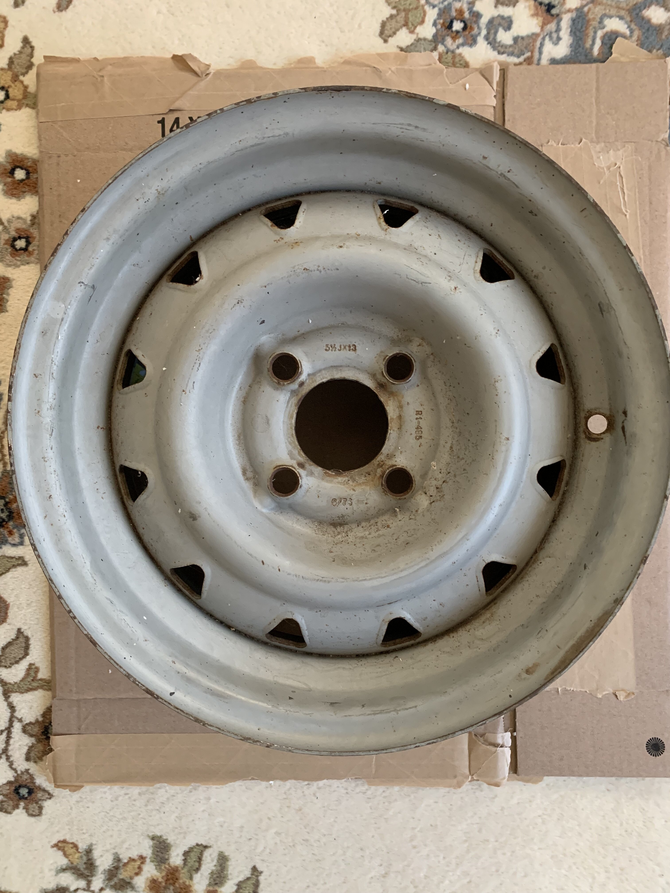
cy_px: 446
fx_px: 671
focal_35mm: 26
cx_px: 335
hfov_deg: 53.1
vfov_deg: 67.3
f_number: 1.8
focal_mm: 4.25
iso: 400
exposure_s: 1/55
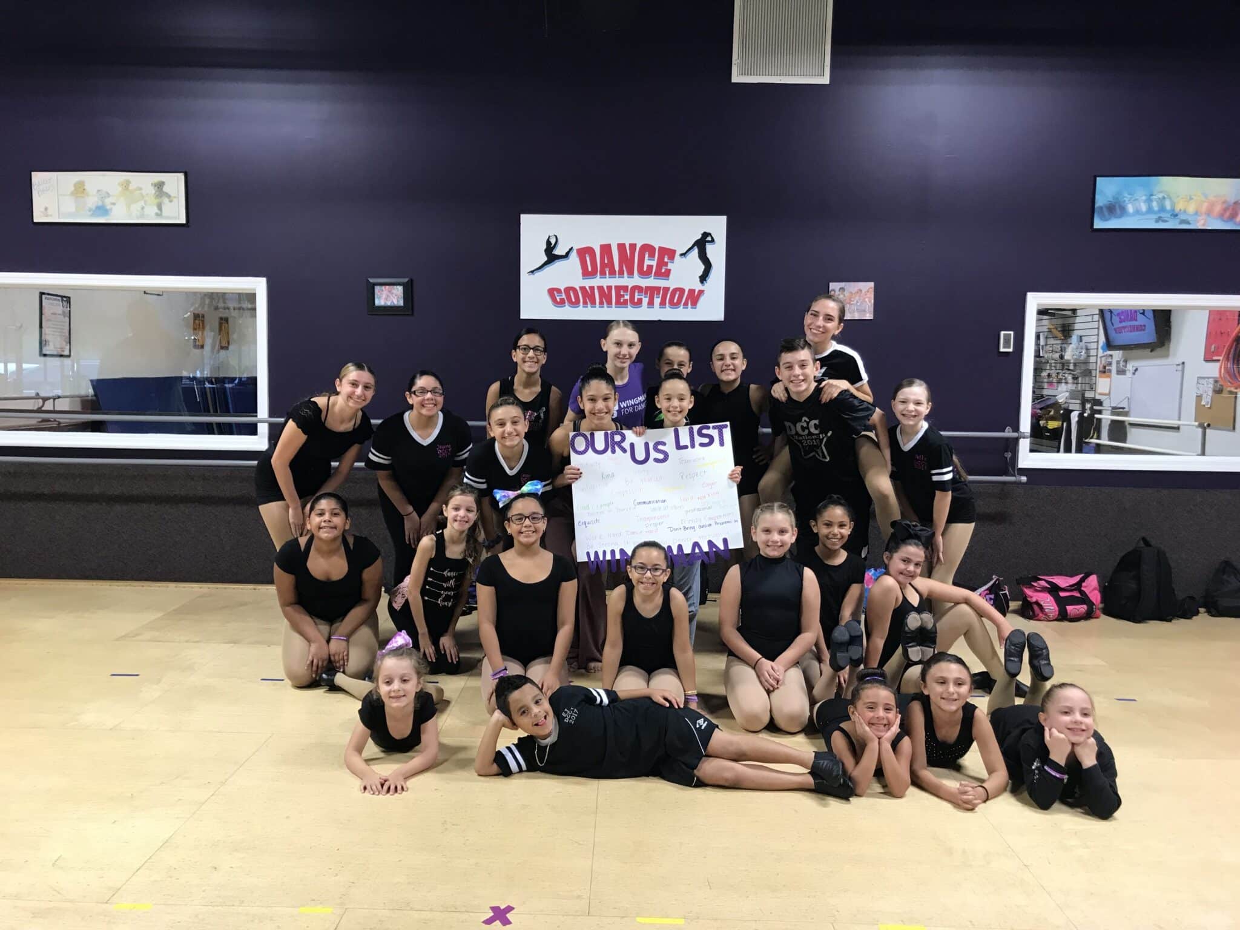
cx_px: 620
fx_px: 1003
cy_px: 465
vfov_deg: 49.7
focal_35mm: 28
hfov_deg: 63.4
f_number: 1.8
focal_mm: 3.99
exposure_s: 1/20
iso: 40
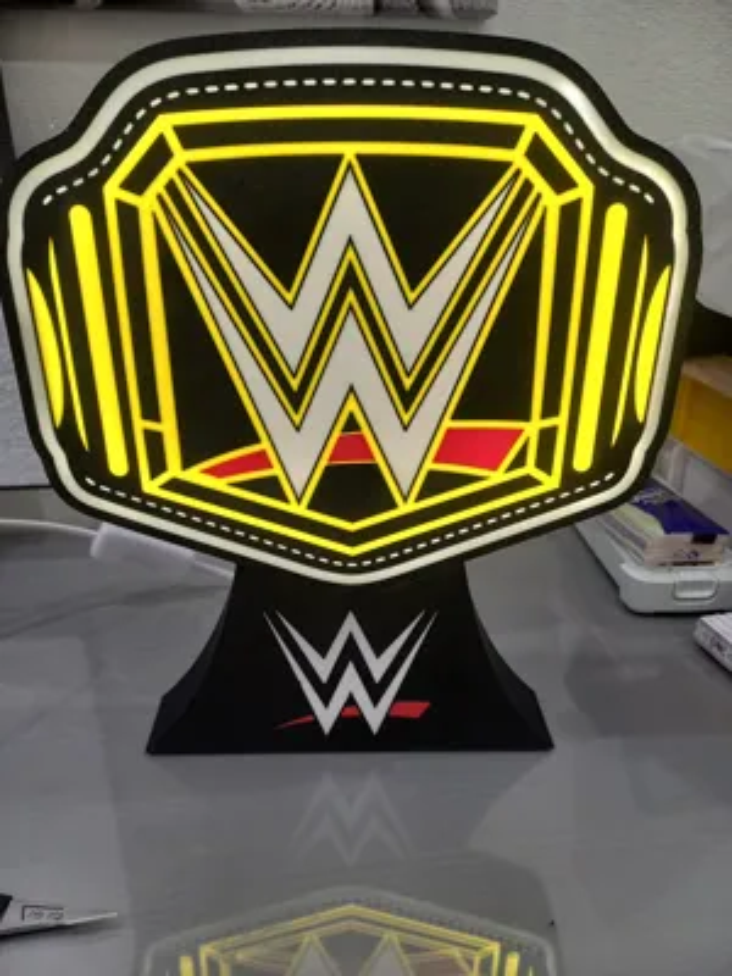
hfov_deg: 54.9
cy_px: 488
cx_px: 366
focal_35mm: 25
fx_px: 705
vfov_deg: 69.4
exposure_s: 1/50
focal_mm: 4.65
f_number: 1.8
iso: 125
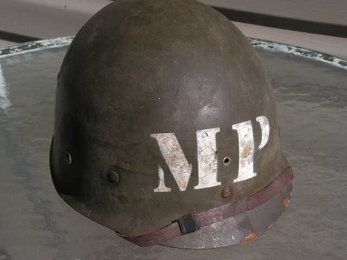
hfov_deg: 25.3
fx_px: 772
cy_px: 130
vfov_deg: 19.1
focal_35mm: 77
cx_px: 174
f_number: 3.3
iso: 64
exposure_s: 1/1250
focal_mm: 12.9
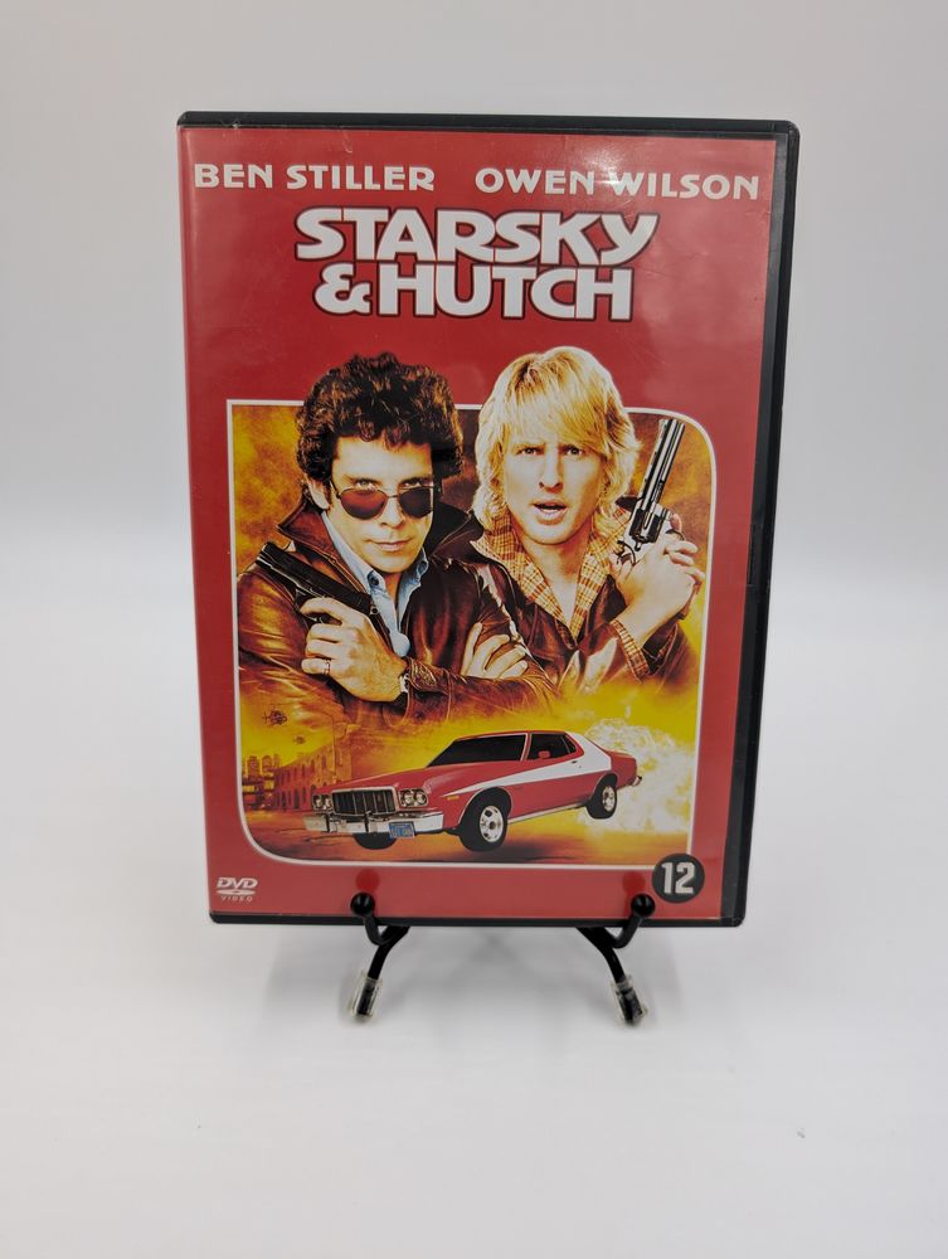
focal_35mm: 24
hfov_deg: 56.9
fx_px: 874
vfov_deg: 71.5
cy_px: 630
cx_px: 474
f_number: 1.68
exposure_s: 1/111
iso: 142
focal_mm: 6.9
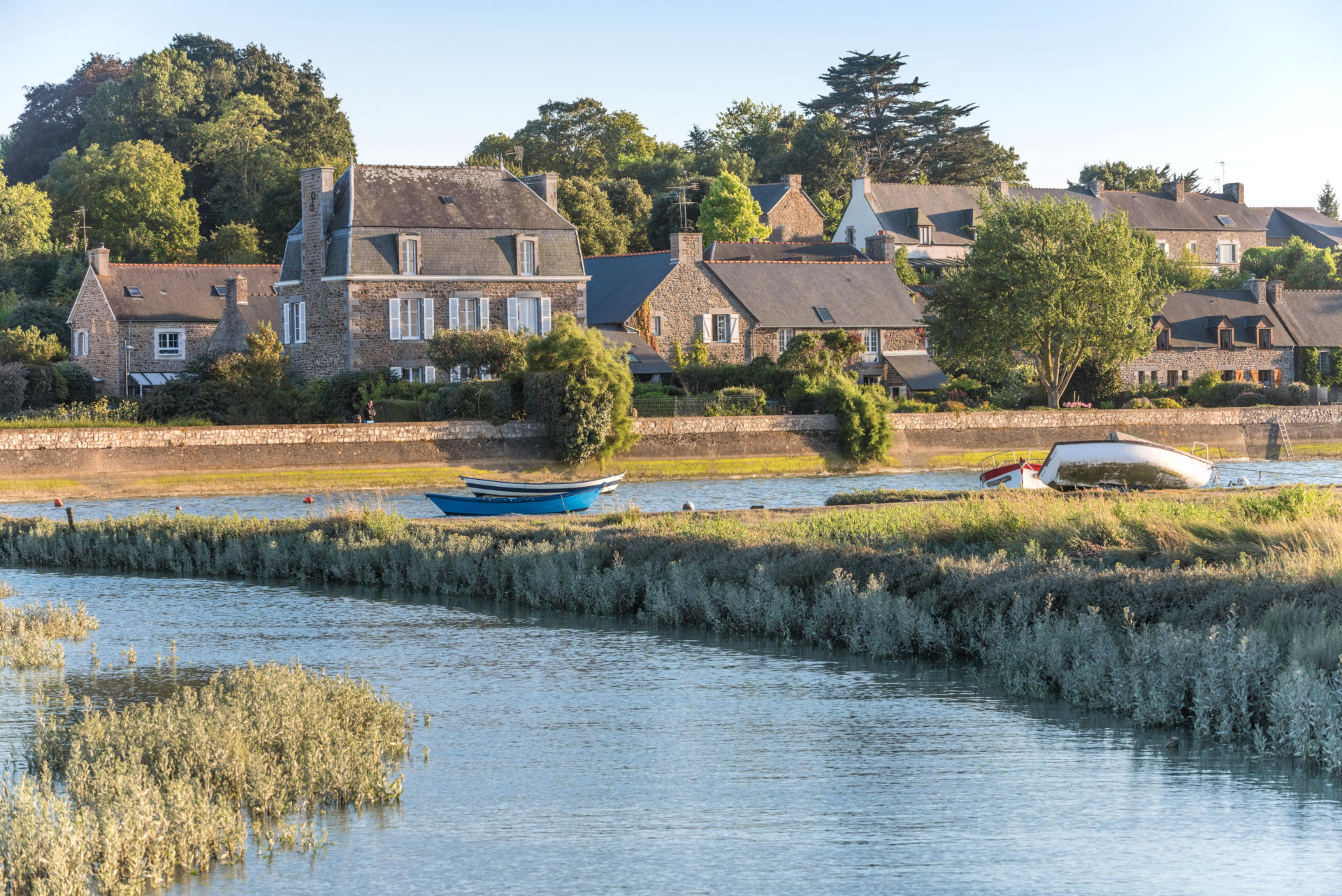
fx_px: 3654
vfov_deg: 14.0
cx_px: 671
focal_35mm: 98
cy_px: 448
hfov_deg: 20.8
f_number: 8
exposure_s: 1/320
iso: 400
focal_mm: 98
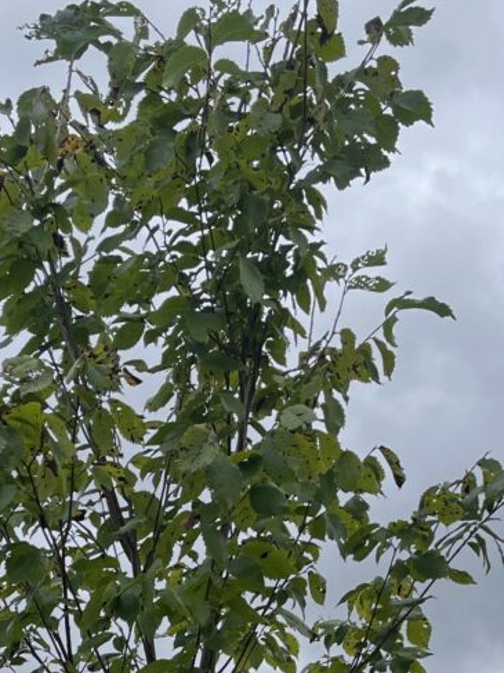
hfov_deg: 17.9
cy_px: 977
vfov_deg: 20.7
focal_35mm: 82
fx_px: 1593
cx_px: 139
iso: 50
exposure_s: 1/1832
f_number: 1.6
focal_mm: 5.1
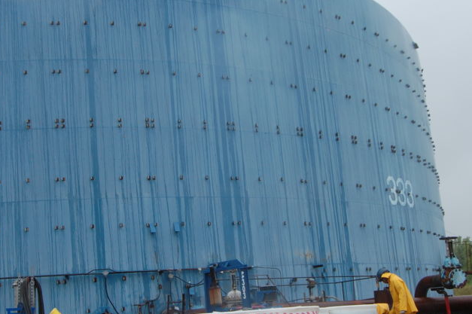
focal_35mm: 49
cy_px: 177
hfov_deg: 40.3
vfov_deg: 27.5
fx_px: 642
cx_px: 198
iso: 200
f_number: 8
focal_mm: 20
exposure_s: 1/250
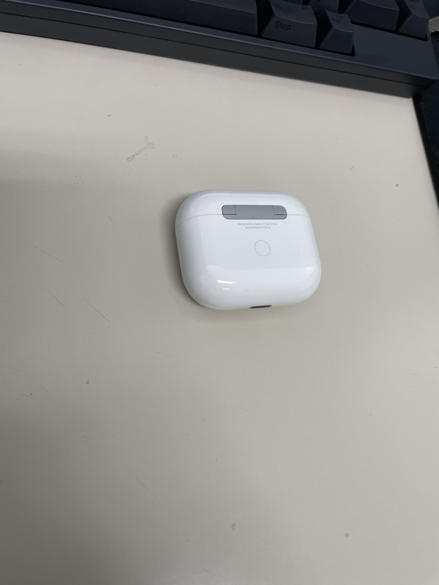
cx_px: 220
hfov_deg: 53.1
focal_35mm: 26
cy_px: 292
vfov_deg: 67.3
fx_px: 440
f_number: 1.6
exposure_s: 1/120
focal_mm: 4.2
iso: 64
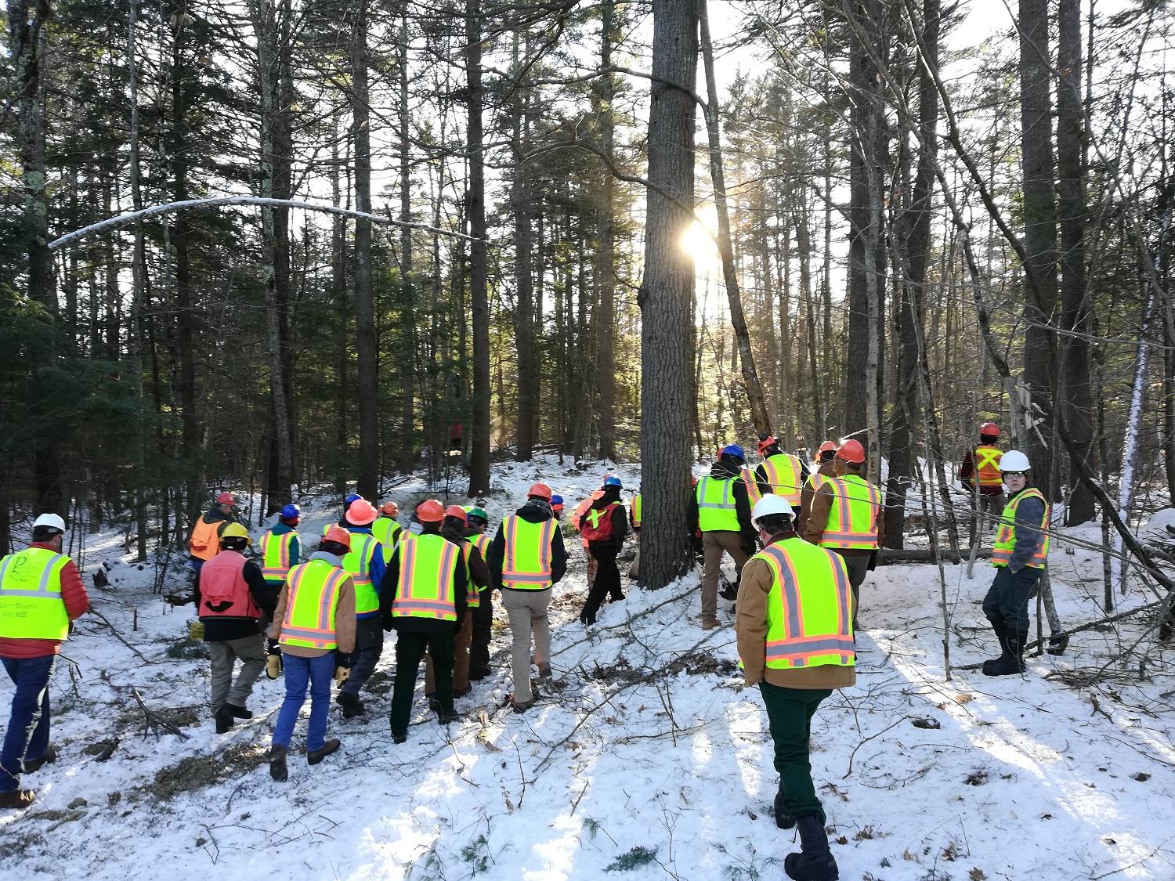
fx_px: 883
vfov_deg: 53.1
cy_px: 440
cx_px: 588
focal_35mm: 26
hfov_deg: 67.3
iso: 64
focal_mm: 3.83
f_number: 2.2
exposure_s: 1/60
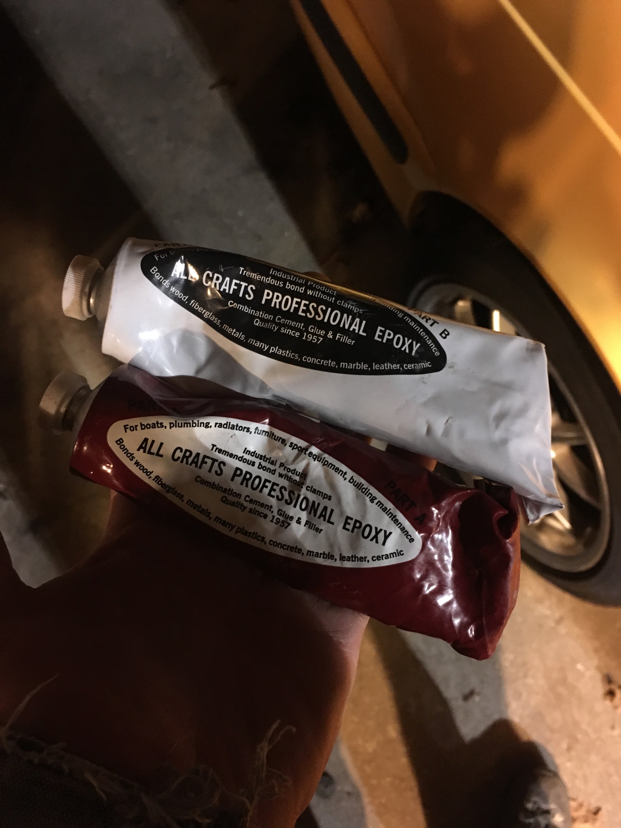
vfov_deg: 61.7
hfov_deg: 48.2
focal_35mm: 29
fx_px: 694
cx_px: 310
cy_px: 414
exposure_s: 1/15
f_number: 2.2
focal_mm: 4.15
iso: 400
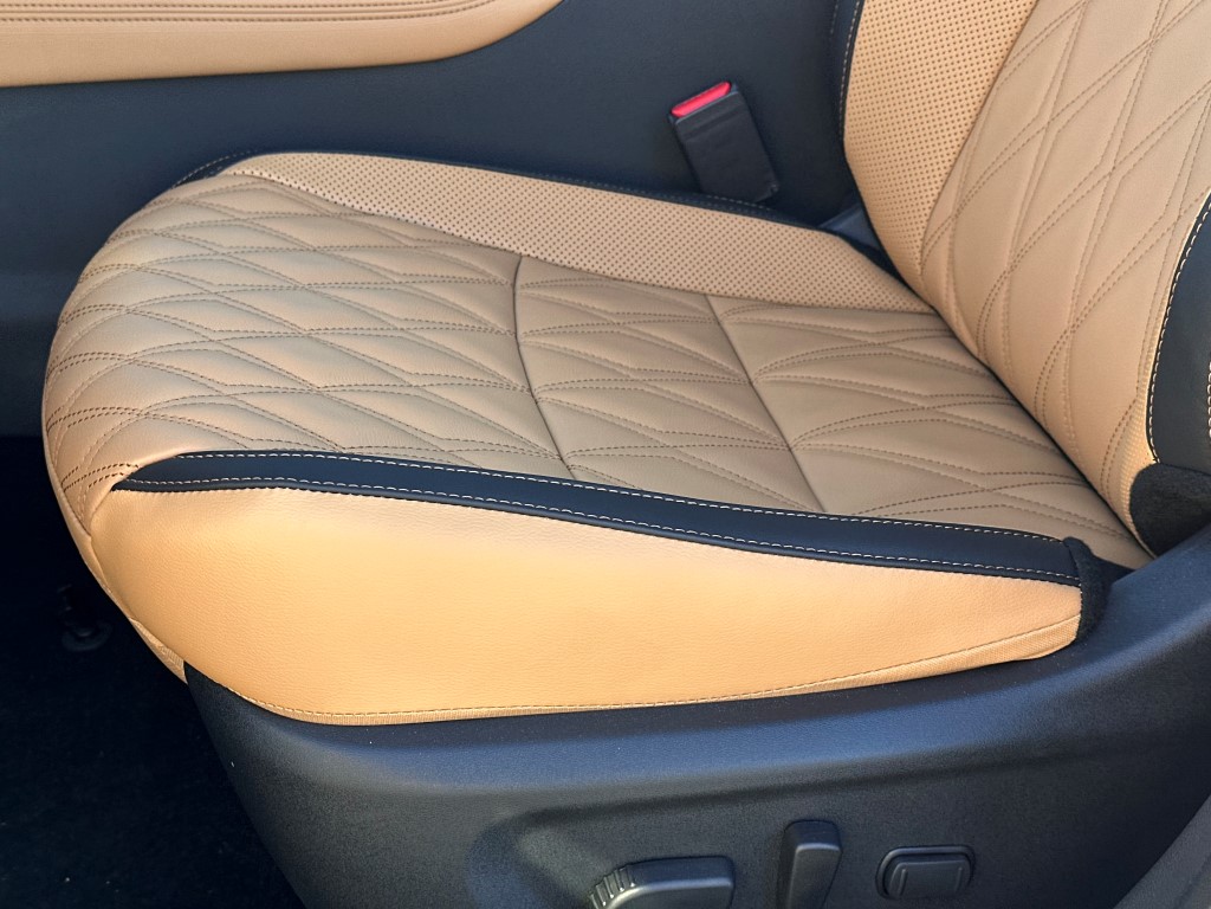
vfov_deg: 30.3
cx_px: 606
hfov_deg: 39.7
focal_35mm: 48
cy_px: 454
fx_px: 1679
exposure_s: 1/174
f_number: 1.78
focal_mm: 6.86
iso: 64
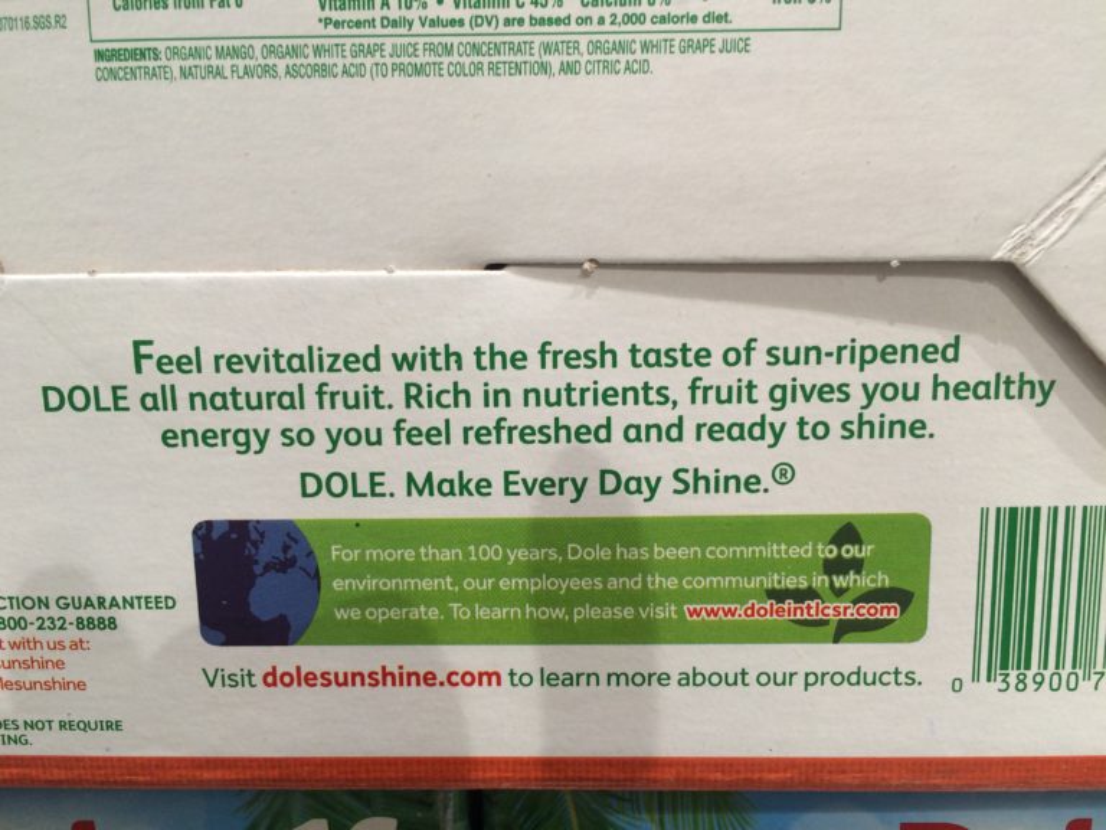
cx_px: 553
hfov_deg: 61.7
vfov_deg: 48.2
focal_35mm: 29
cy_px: 415
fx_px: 927
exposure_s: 1/30
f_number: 2.2
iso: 100
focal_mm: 4.15
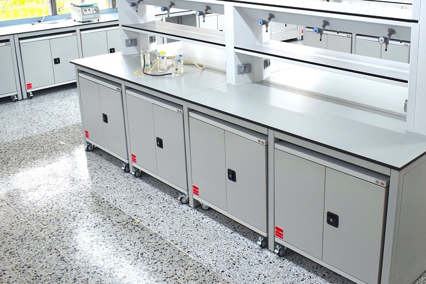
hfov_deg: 46.6
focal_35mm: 41
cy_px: 87
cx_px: 287
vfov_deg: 32.3
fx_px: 485
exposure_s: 1/125
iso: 500
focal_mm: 18
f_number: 5.6
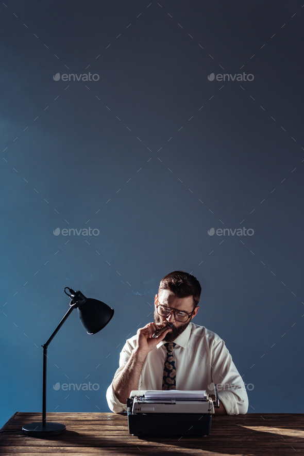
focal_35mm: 60
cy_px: 228
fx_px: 759
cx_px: 152
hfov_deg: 22.6
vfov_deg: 33.4
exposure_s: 1/1000
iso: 250
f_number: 4.5
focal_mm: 60
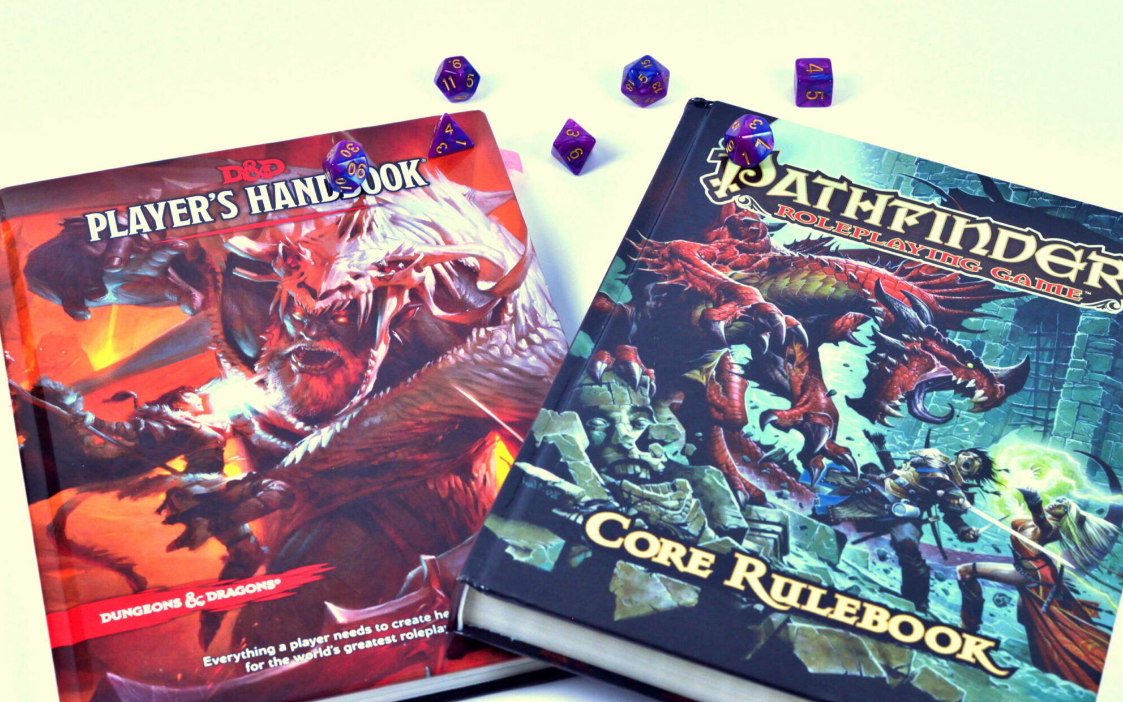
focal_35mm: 77
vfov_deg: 16.9
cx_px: 561
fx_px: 2357
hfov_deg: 26.8
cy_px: 375
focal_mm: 50
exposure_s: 1/40
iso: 200
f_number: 9
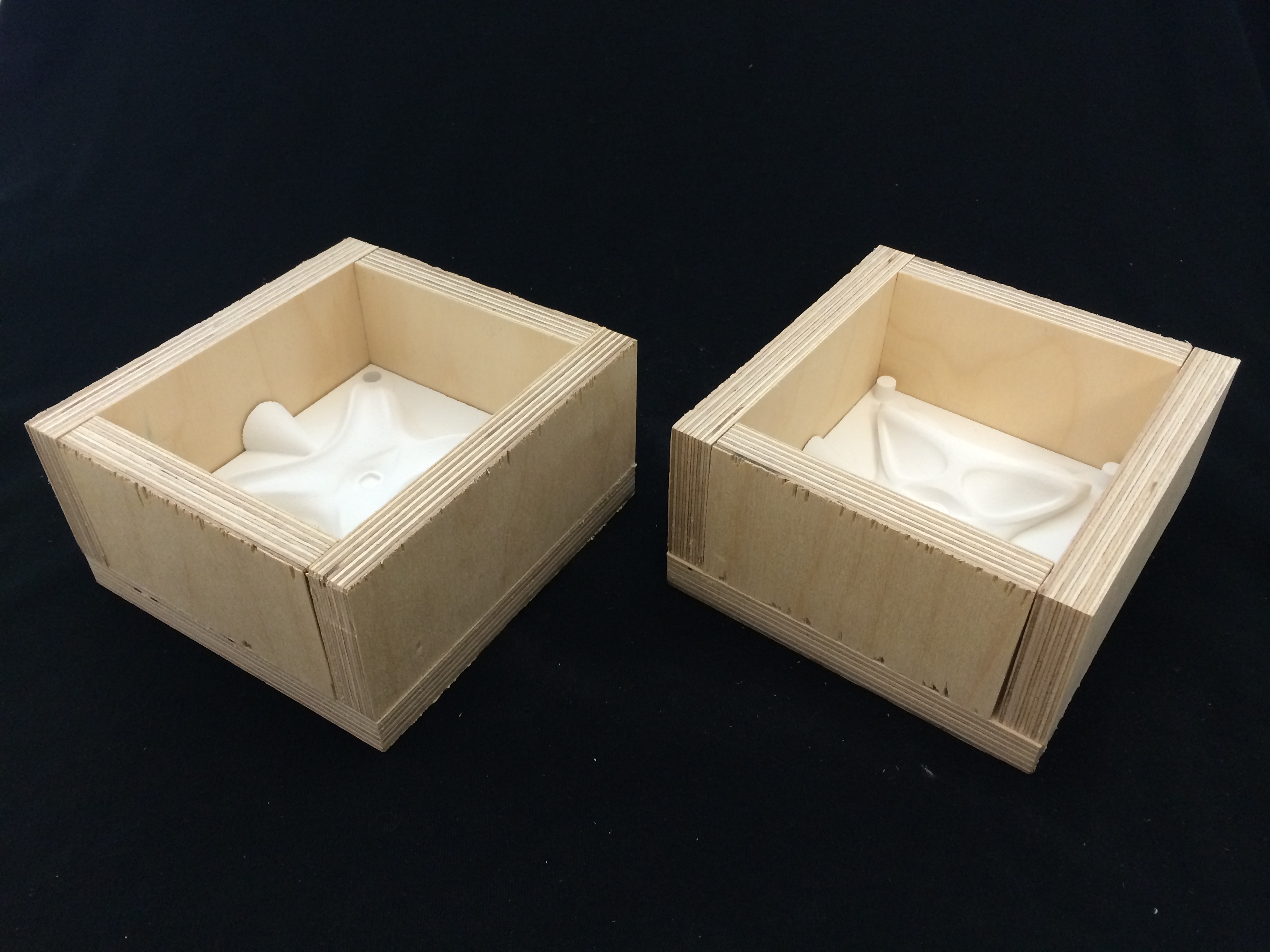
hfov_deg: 60.0
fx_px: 1101
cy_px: 476
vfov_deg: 46.8
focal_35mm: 30
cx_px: 635
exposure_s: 1/30
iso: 160
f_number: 2.2
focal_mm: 4.12
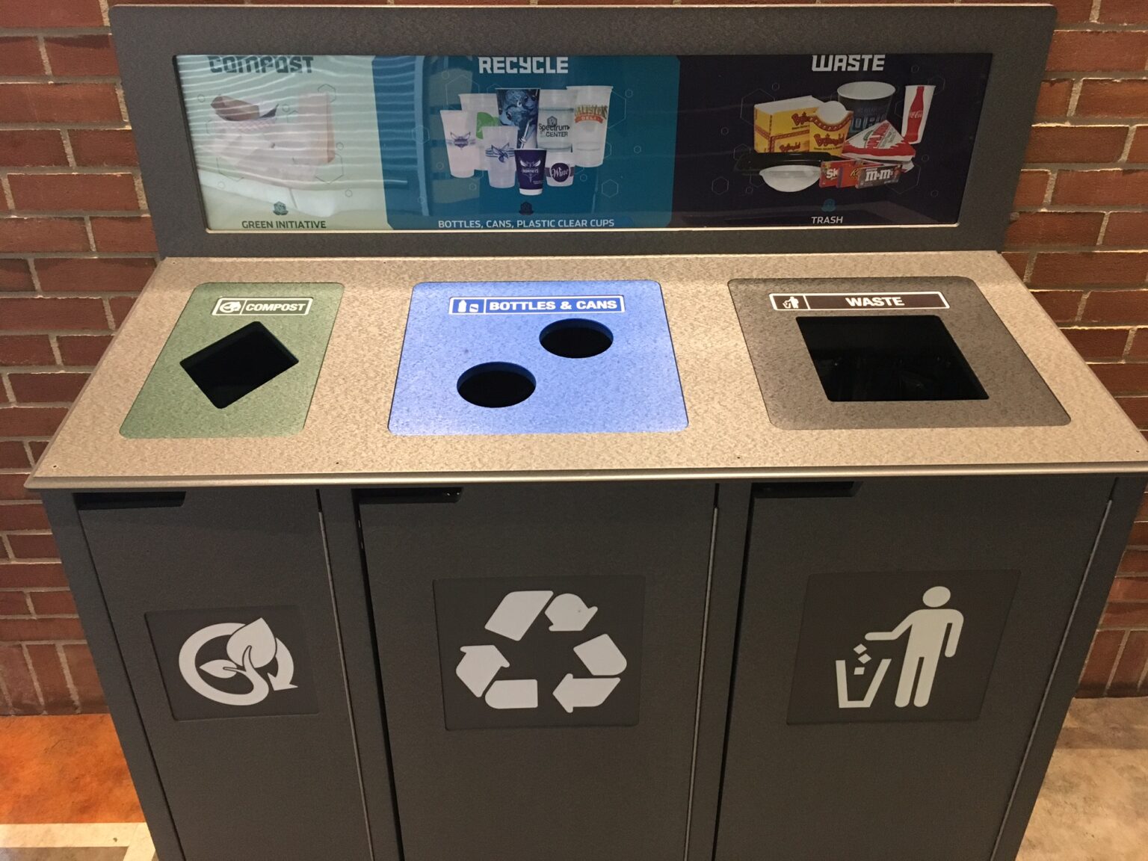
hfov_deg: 61.7
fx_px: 962
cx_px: 574
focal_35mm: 29
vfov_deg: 48.2
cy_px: 430
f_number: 2.2
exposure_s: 1/30
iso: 200
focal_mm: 4.15
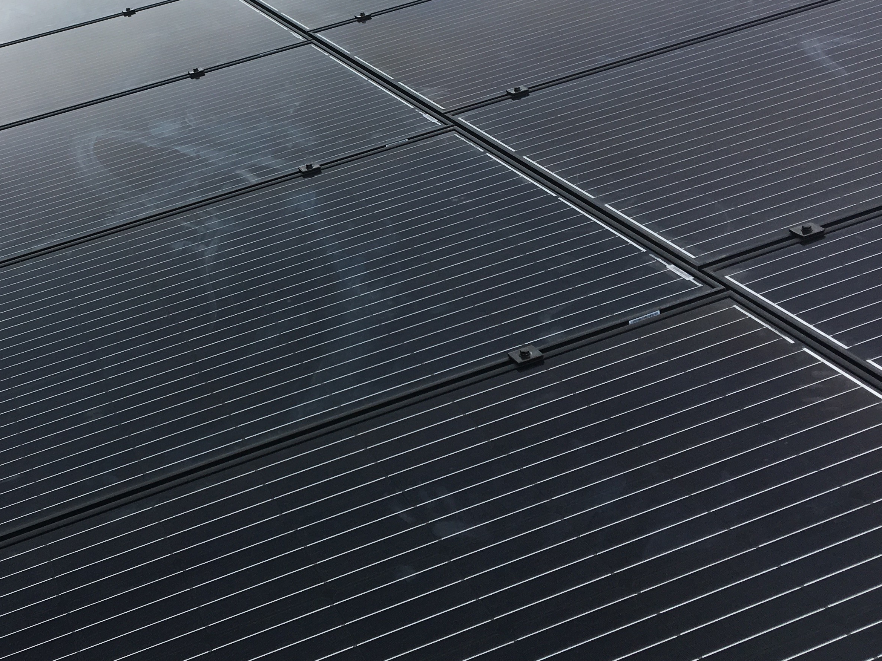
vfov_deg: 28.6
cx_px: 222
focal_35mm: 50
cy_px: 157
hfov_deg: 37.3
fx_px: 1274
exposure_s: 1/938
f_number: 2.2
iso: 25
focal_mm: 4.15
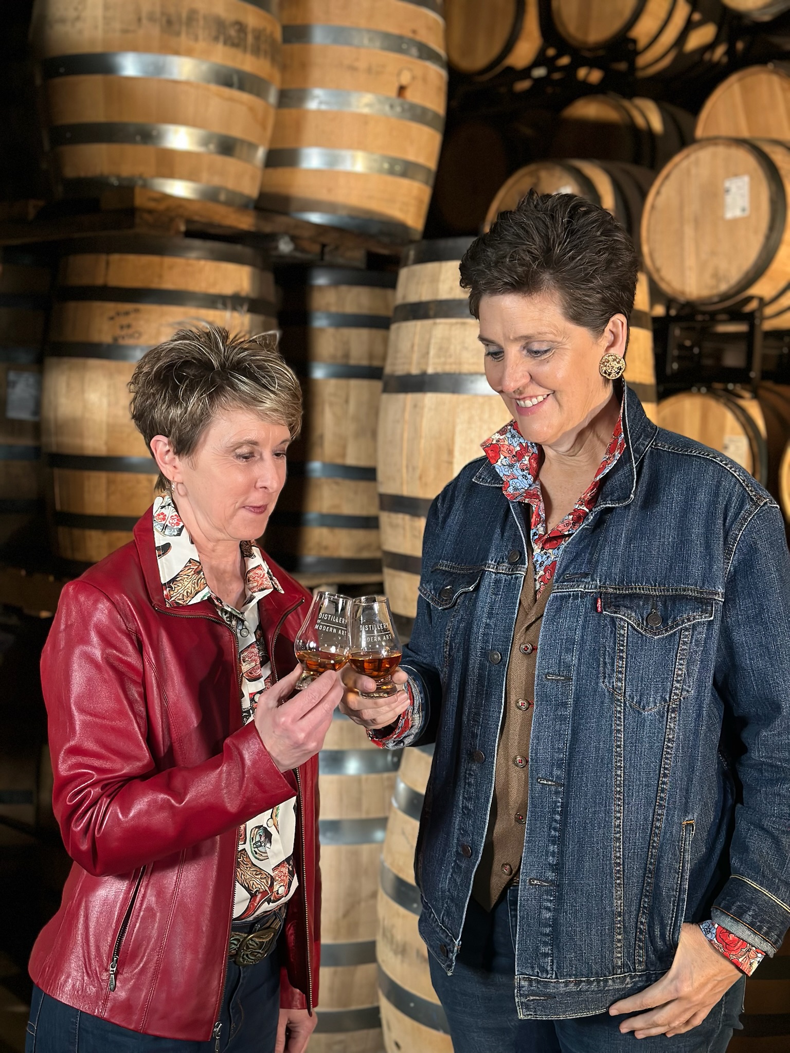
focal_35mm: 48
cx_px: 395
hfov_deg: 30.3
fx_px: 1461
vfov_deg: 39.7
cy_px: 526
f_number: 1.78
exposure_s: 1/60
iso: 250
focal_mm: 6.86
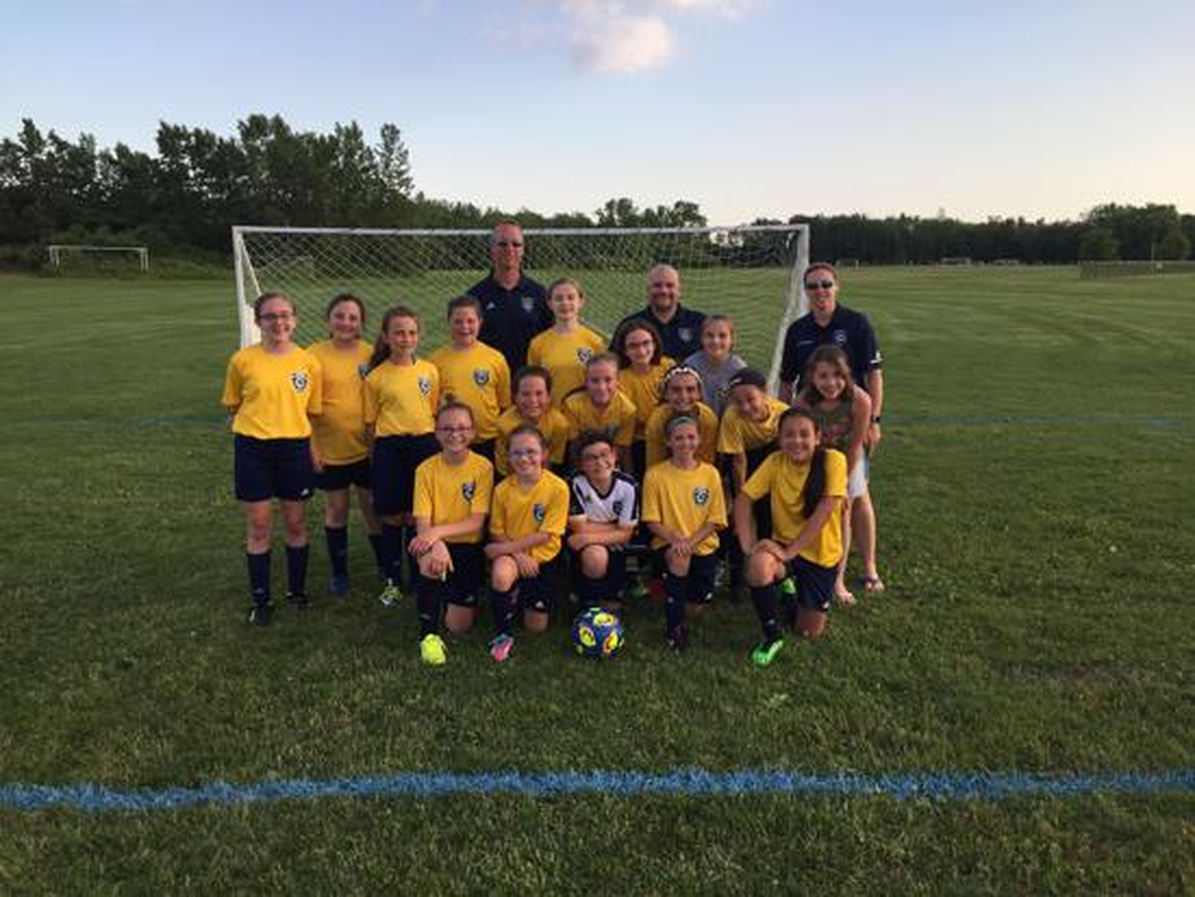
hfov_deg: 61.6
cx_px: 598
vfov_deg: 48.3
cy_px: 448
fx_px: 1002
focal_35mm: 29
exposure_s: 1/527
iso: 32
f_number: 2.2
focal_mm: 4.15
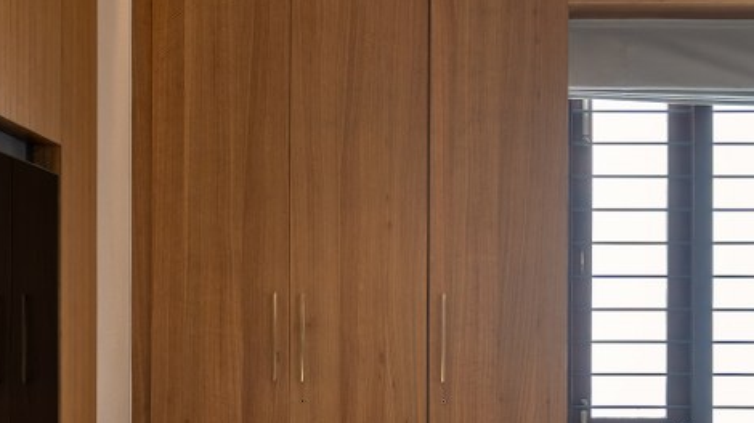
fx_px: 1539
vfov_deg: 15.6
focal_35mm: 77
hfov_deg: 27.5
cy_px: 344
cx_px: 414
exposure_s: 1/5
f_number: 8
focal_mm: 27
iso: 320
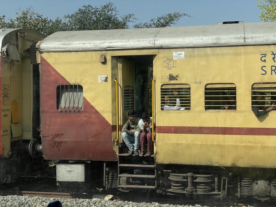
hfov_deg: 36.8
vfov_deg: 28.0
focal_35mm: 52
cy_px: 104
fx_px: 415
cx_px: 138
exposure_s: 1/1845
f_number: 2
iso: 25
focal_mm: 6
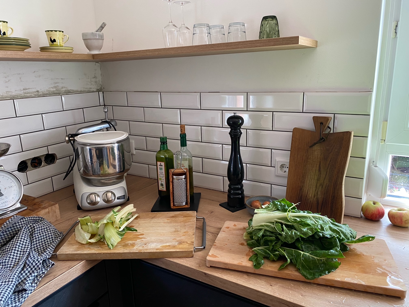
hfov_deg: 67.3
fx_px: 307
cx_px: 204
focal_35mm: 26
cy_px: 154
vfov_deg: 53.1
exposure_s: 1/73
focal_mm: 4.25
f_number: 1.8
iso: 125
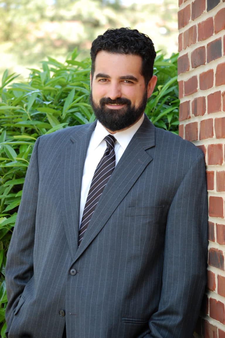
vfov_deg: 17.1
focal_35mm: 120
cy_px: 169
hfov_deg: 11.4
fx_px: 1127
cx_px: 112
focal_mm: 80
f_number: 4.8
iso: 400
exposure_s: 1/200
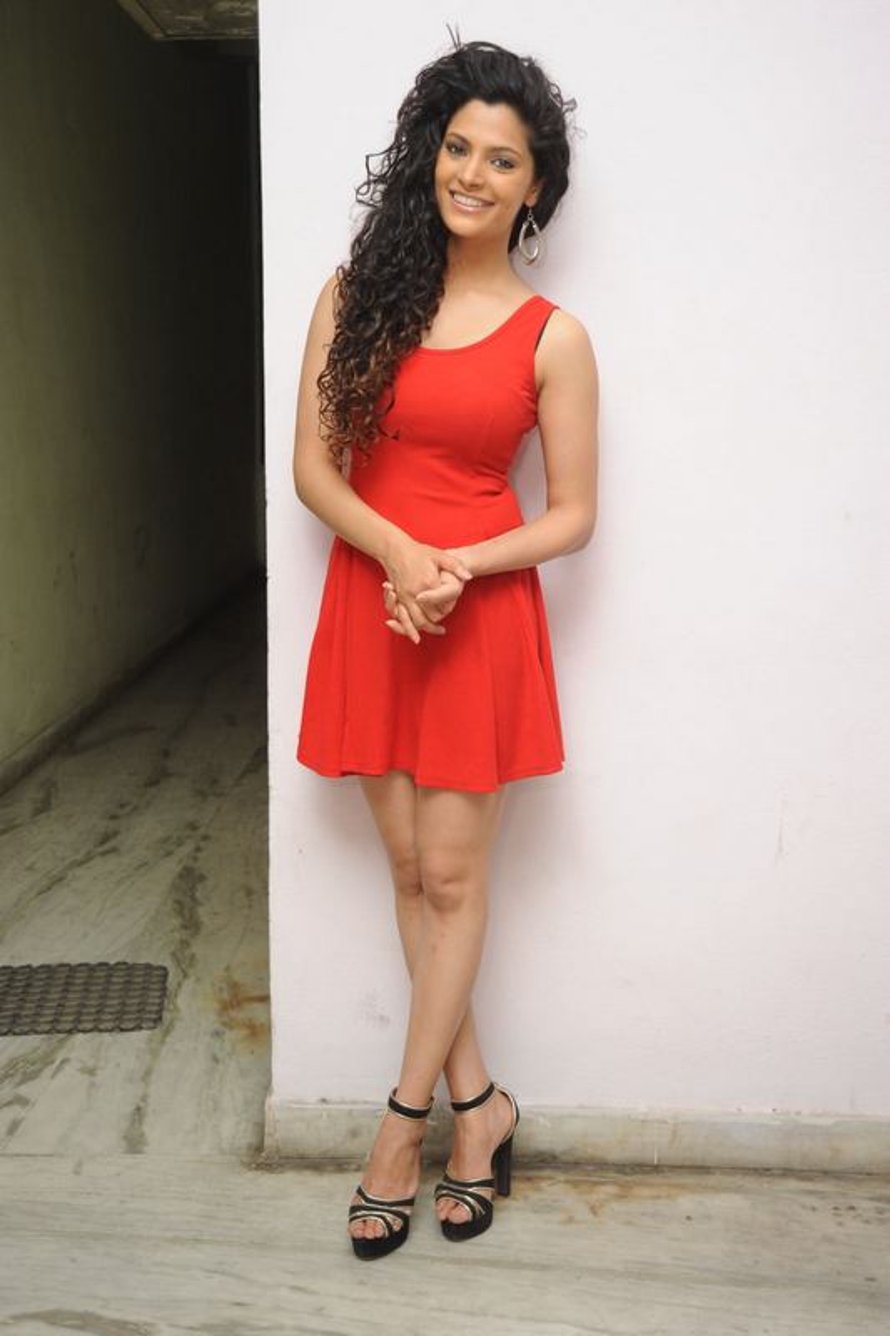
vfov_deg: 43.6
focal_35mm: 45
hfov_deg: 29.9
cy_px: 668
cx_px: 445
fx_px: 1669
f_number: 5
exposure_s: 1/125
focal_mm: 45
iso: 1250
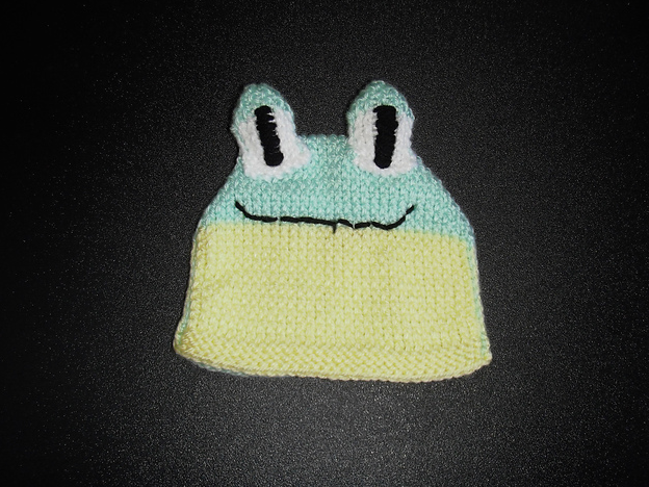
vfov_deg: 36.8
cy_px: 246
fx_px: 731
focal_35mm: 39
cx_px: 332
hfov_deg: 47.9
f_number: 3.5
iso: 100
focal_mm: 6.7
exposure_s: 1/30
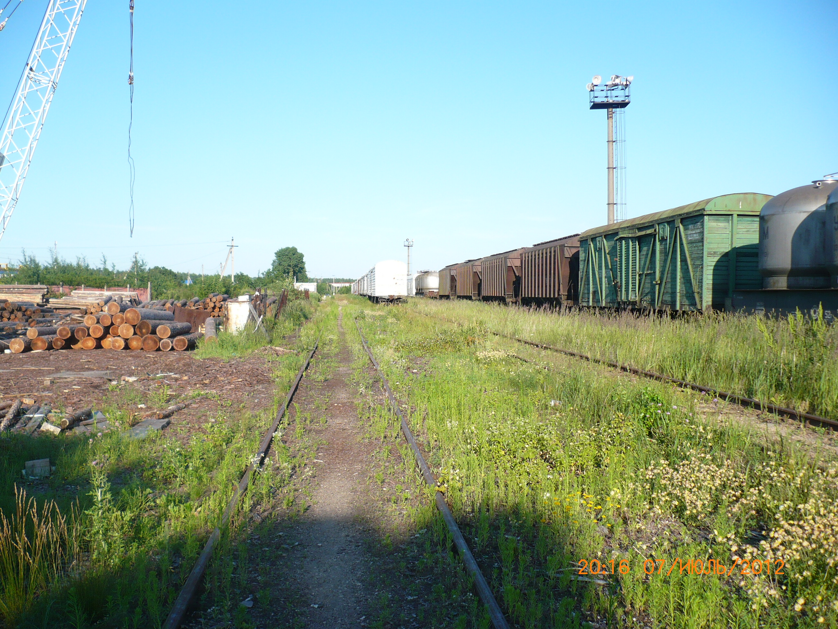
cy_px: 314
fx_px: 847
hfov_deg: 52.6
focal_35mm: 35
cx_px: 419
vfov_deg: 40.7
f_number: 2.8
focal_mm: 5.8
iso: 100
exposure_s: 1/640
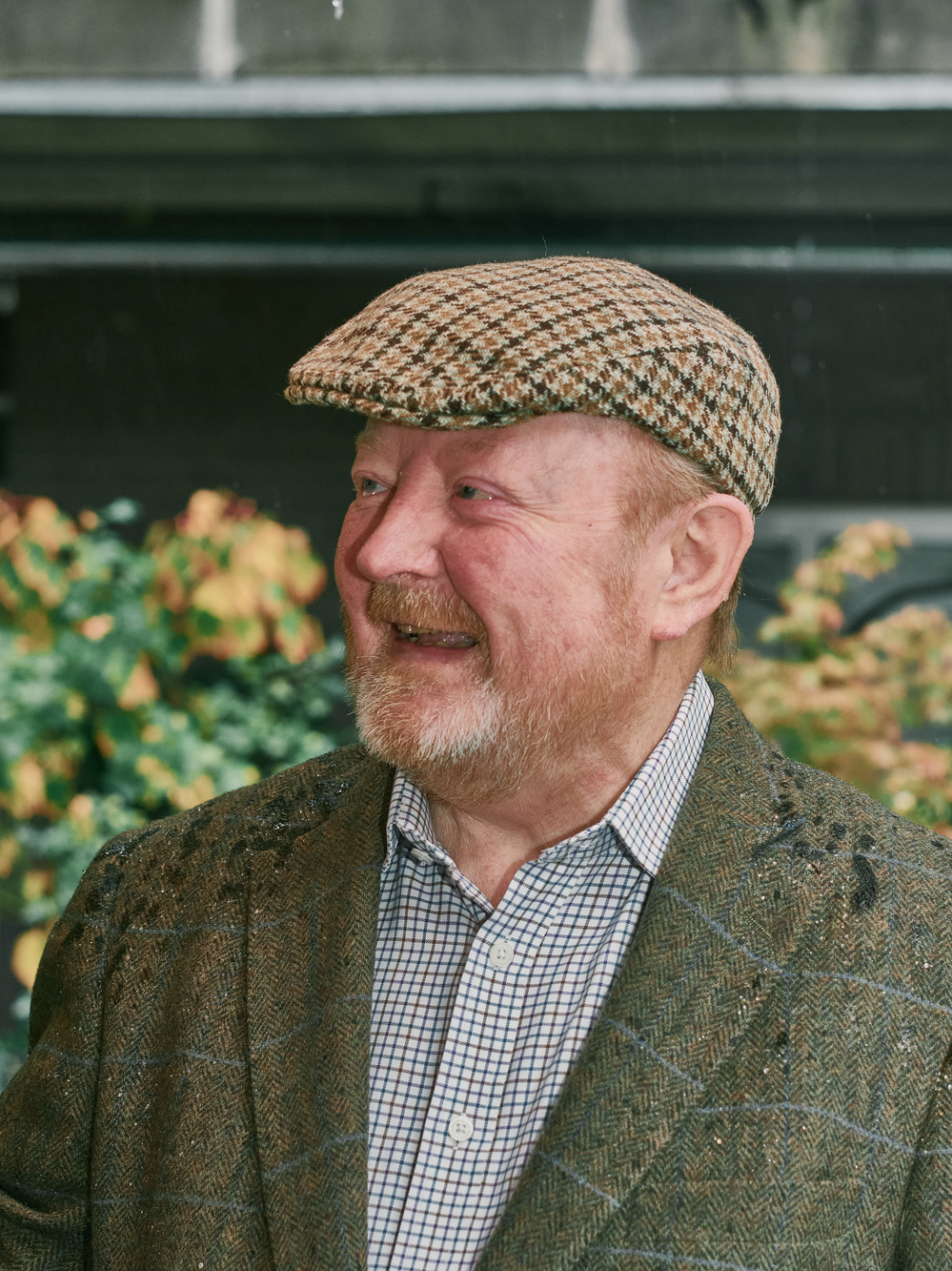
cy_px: 718
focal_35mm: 42
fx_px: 1541
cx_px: 468
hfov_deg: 34.3
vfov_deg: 44.7
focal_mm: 25
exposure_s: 1/125
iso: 800
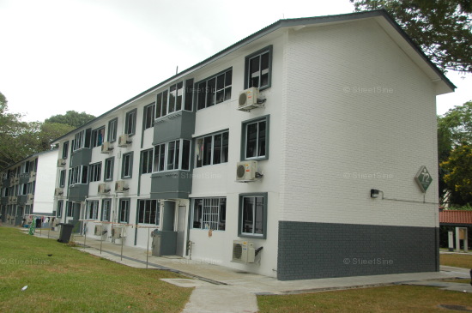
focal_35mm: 33
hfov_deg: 57.3
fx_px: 432
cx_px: 236
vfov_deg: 39.9
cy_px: 156
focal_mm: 22
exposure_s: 1/160
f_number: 4
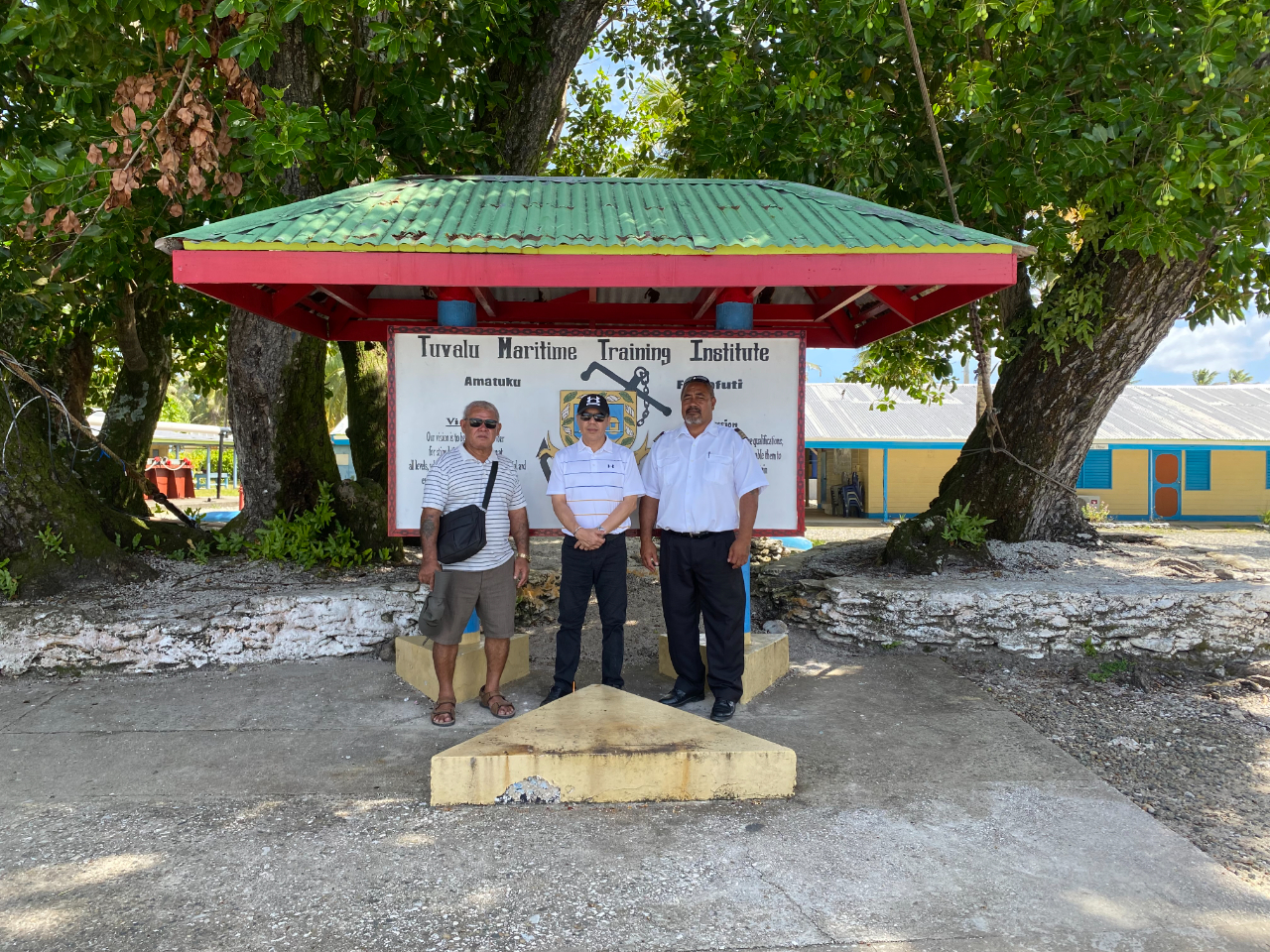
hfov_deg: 67.3
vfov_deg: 53.1
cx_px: 635
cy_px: 476
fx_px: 954
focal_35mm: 26
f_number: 1.8
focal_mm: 4.25
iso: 32
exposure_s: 1/724
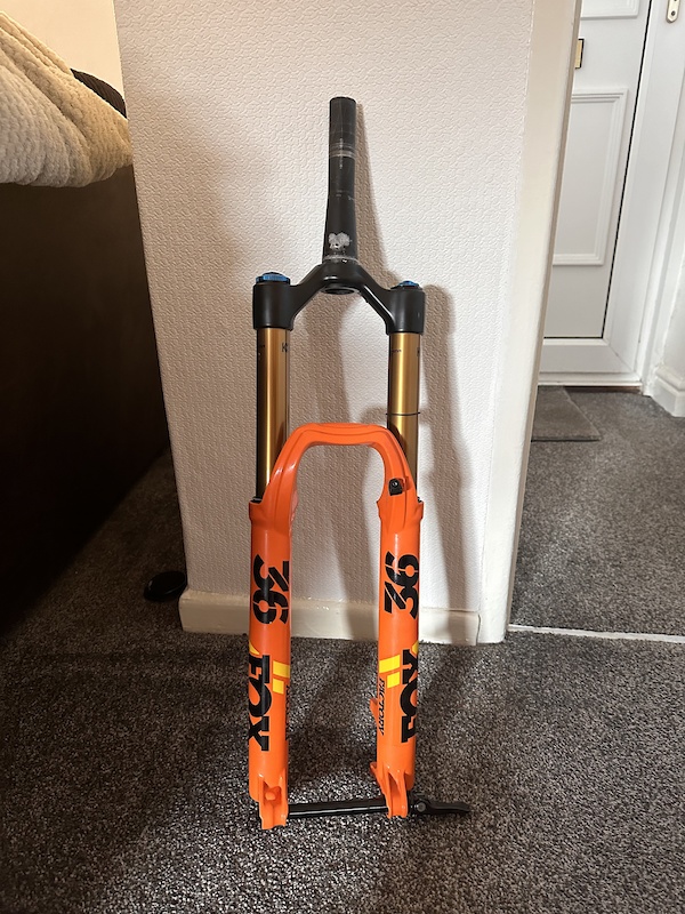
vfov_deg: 71.6
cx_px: 342
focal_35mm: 24
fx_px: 633
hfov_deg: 56.8
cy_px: 457
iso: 640
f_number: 1.78
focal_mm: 6.86
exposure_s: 1/60
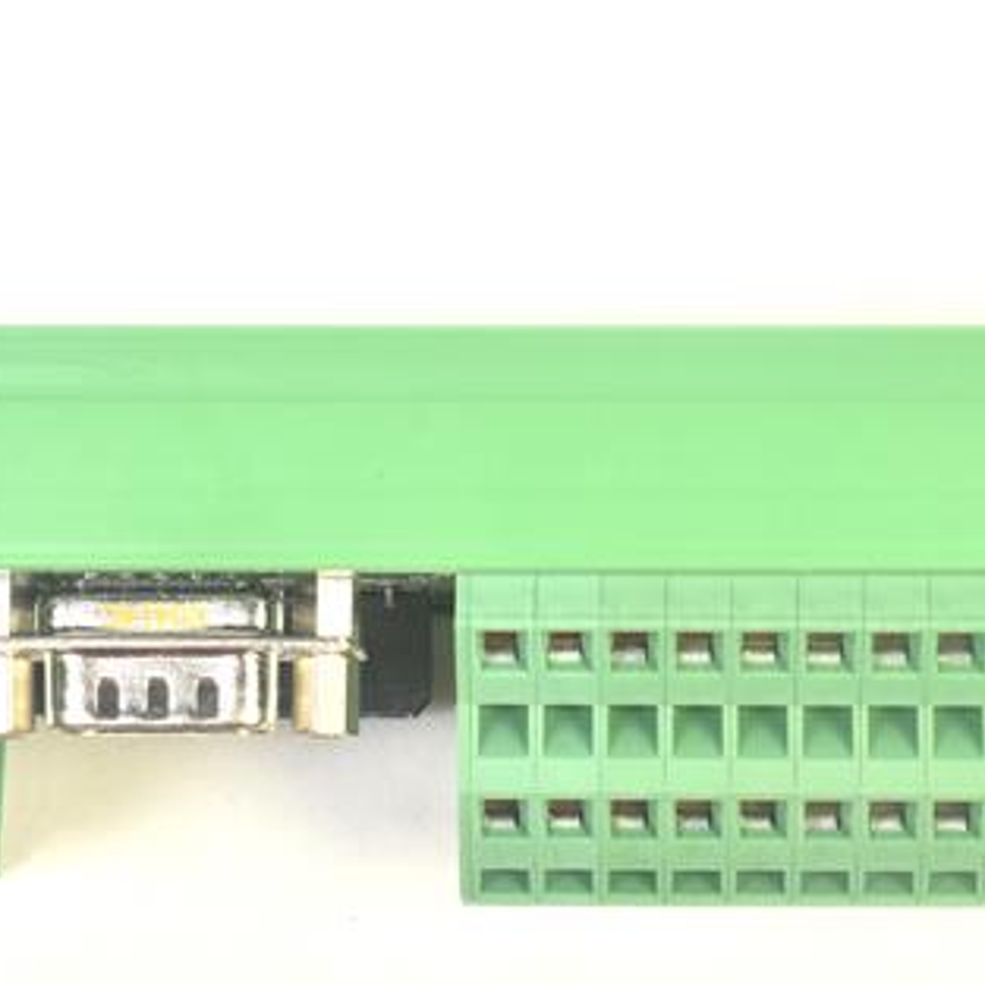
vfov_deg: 18.7
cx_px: 623
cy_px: 453
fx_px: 2994
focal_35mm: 93
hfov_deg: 18.6
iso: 200
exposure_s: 1/200
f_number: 13
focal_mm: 38
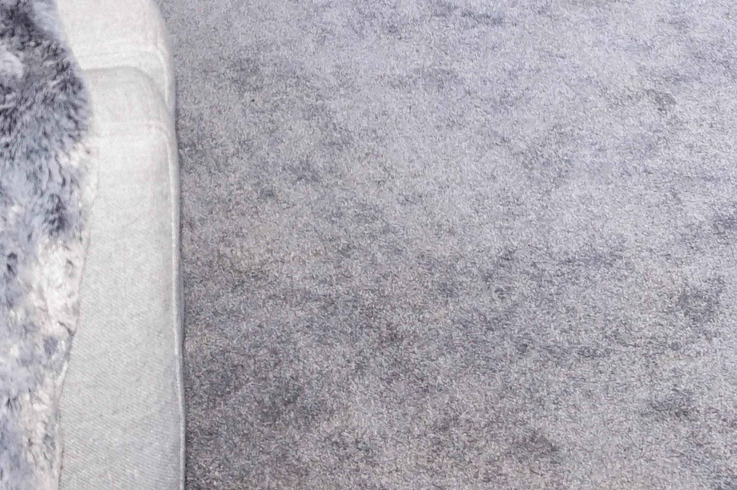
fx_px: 1821
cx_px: 368
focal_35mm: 89
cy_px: -299
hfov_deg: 22.9
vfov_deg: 14.1
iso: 800
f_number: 4
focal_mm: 16
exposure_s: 1/160
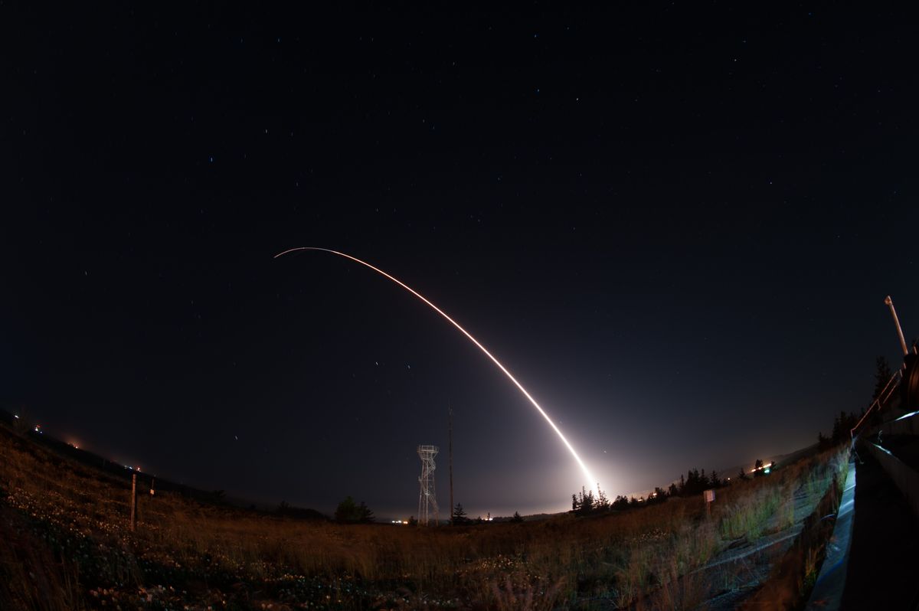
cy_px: 306
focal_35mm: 16
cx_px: 460
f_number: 6.3
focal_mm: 16
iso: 100
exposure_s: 100
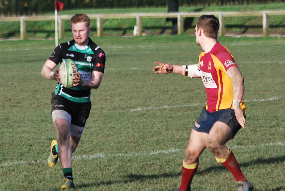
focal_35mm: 174
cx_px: 142
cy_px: 96
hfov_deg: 11.8
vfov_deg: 7.9
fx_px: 1379
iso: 200
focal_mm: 116
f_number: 4.8
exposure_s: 1/640
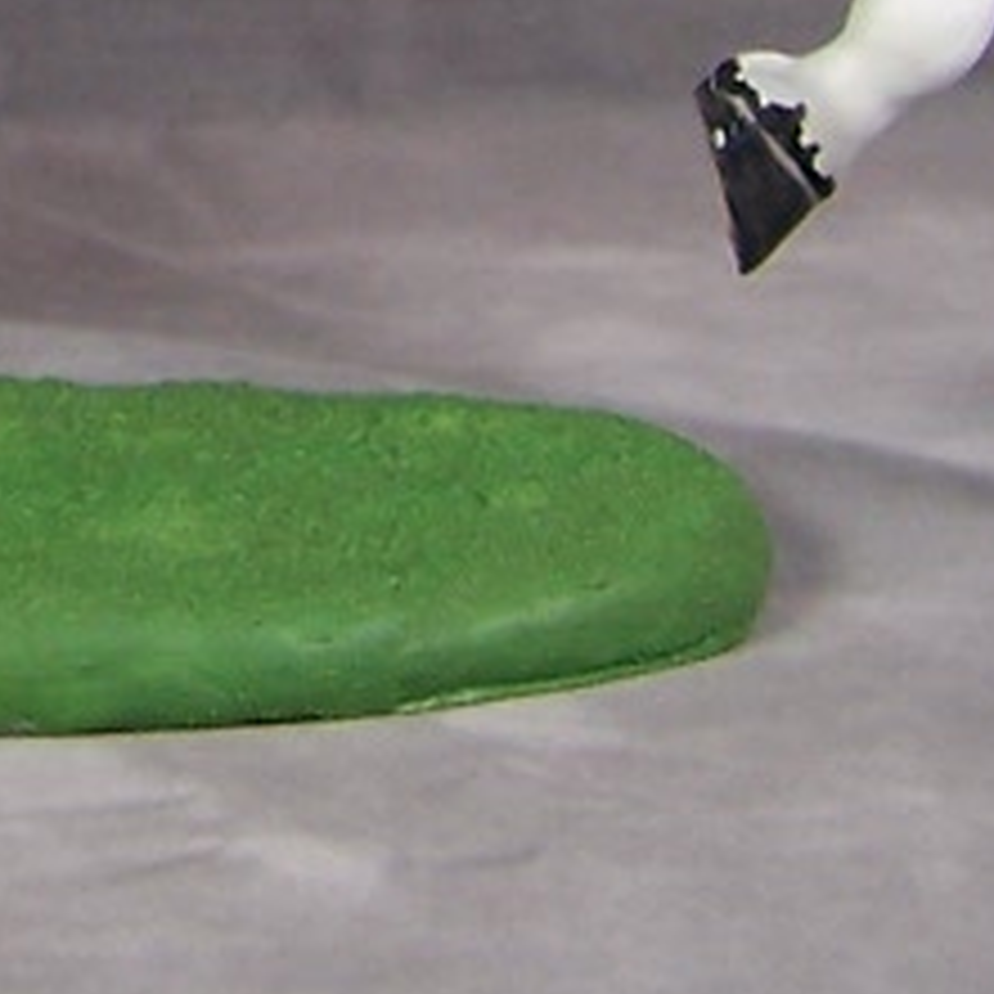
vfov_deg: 9.1
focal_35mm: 182
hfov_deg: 9.4
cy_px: -904
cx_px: -351
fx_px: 5913
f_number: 2.8
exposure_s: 1/60
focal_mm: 6.3
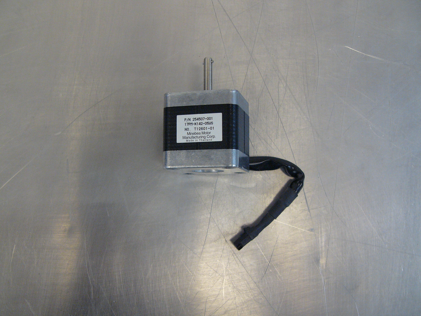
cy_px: 158
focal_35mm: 44
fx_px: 535
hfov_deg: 42.9
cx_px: 210
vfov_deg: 32.9
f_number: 2.8
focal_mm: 7.3
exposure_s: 1/50
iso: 200
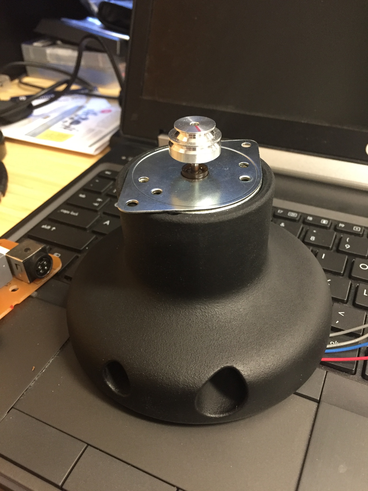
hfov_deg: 48.2
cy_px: 246
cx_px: 184
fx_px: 411
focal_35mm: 29
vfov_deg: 61.7
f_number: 2.2
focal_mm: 4.15
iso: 250
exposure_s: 1/20
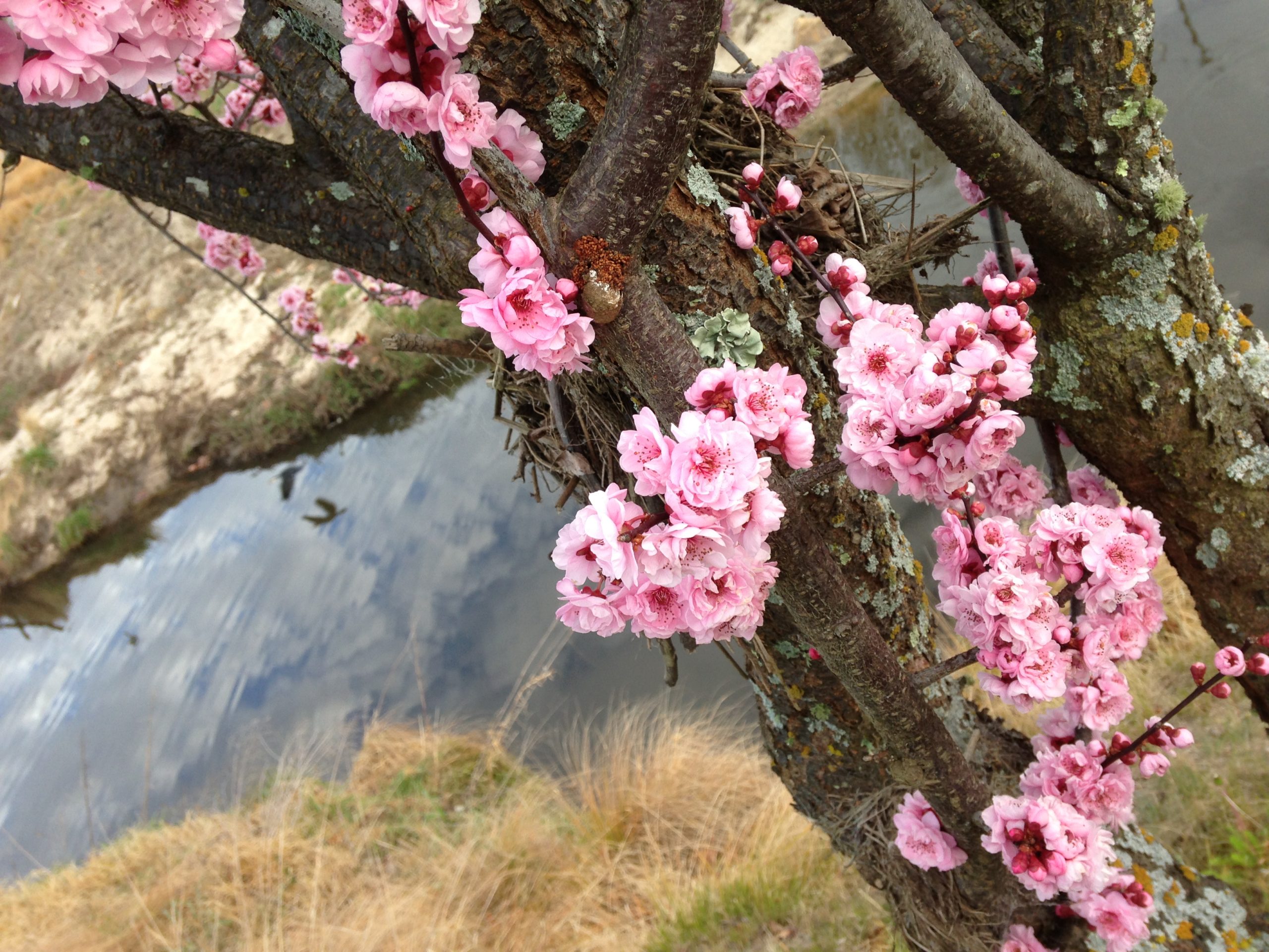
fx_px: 1210
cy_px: 476
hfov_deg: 55.4
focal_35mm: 33
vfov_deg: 42.9
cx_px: 634
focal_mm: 4.13
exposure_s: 1/150
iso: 50
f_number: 2.4
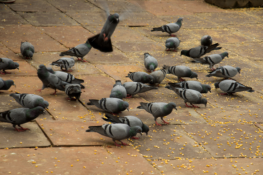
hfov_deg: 17.1
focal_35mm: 120
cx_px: 132
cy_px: 88
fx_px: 877
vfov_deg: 11.4
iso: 100
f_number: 8
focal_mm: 120
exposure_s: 1/100
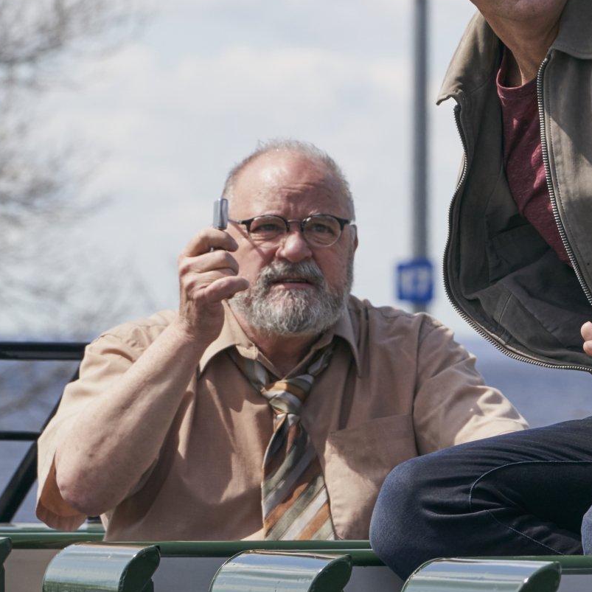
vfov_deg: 3.7
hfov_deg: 3.7
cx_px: 697
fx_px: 9229
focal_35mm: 477
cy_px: 178
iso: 500
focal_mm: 220
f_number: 11
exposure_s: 1/500
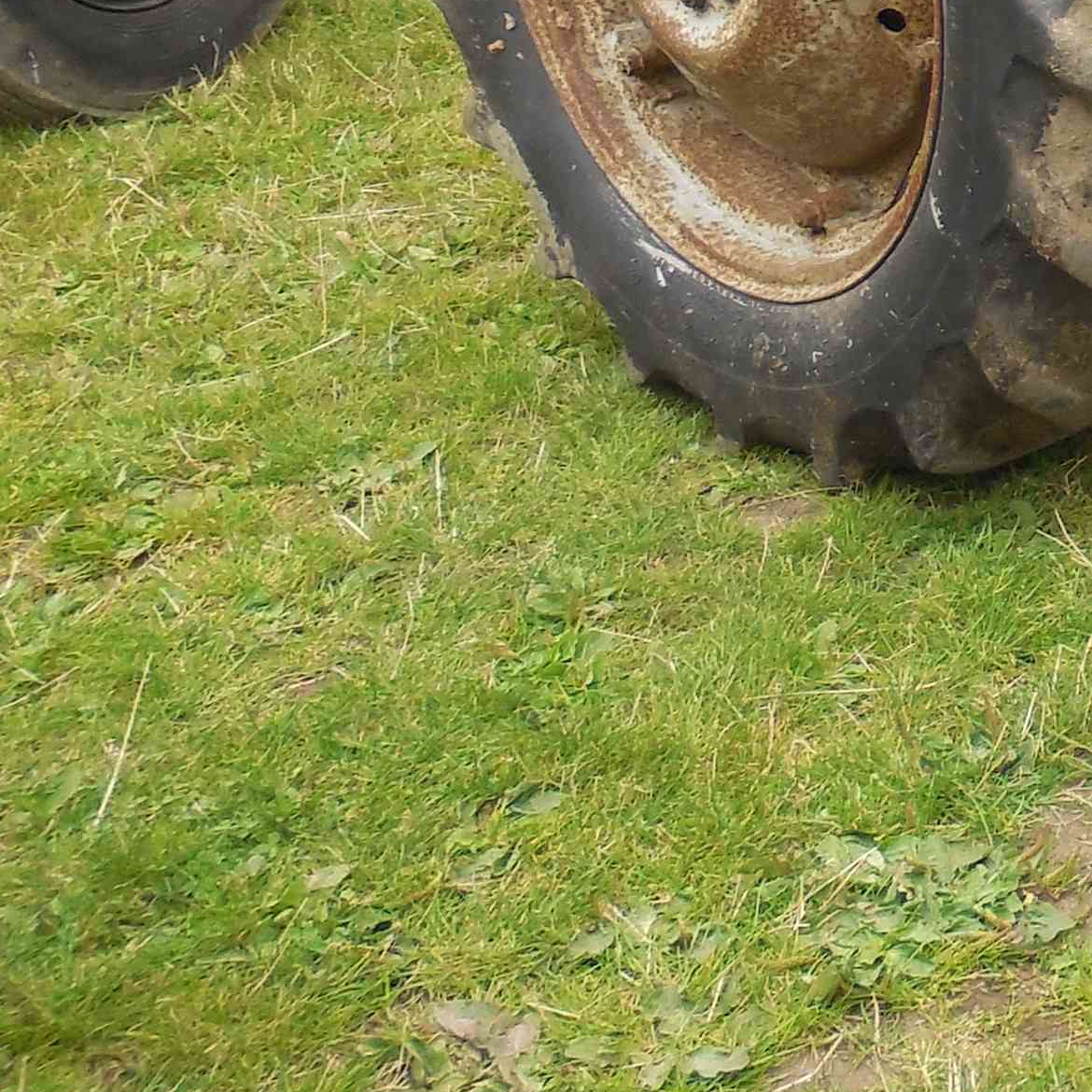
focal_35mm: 87
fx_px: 3105
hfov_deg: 16.5
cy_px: -66
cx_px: 2009
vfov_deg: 19.2
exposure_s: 1/200
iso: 125
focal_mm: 4.5
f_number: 3.1
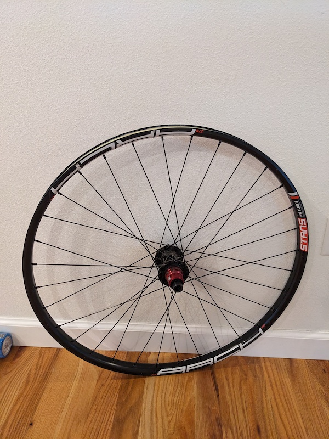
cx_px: 164
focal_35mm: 27
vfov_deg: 65.3
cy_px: 220
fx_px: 342
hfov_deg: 51.4
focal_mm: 4.38
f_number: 1.73
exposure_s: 1/40
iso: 349
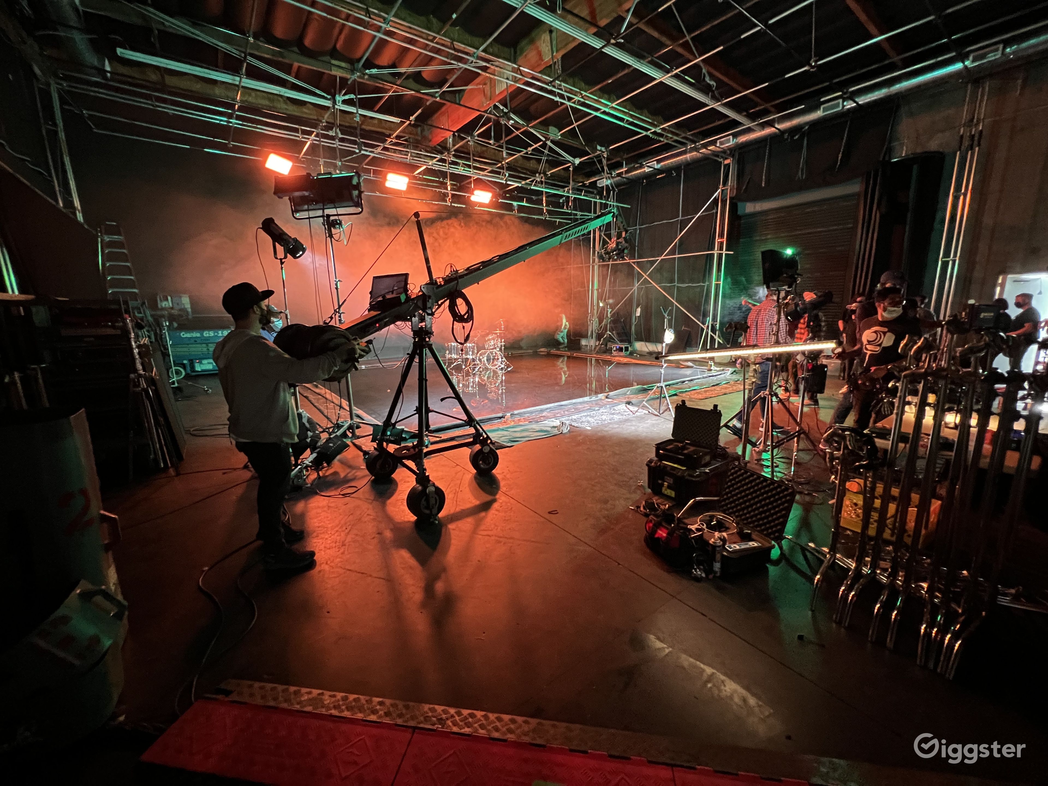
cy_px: 393
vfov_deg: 89.9
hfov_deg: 106.2
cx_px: 524
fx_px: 394
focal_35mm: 13
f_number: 1.8
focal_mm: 1.57
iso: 500
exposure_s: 1/60
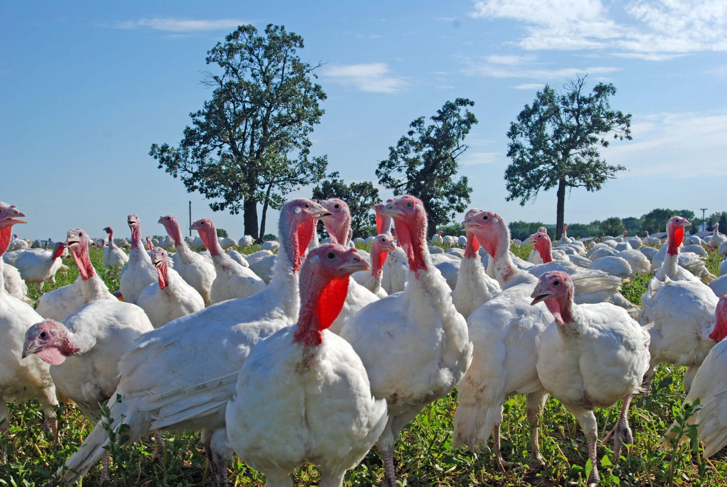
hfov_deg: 37.8
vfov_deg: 25.8
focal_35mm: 52
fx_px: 1061
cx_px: 364
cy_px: 244
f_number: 8
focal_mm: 35
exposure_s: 1/250
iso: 100
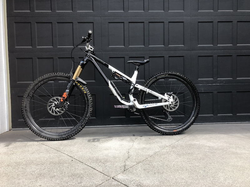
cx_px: 125
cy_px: 94
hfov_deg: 63.4
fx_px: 202
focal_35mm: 28
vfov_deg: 49.7
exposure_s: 1/393
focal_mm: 4
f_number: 1.8
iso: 20
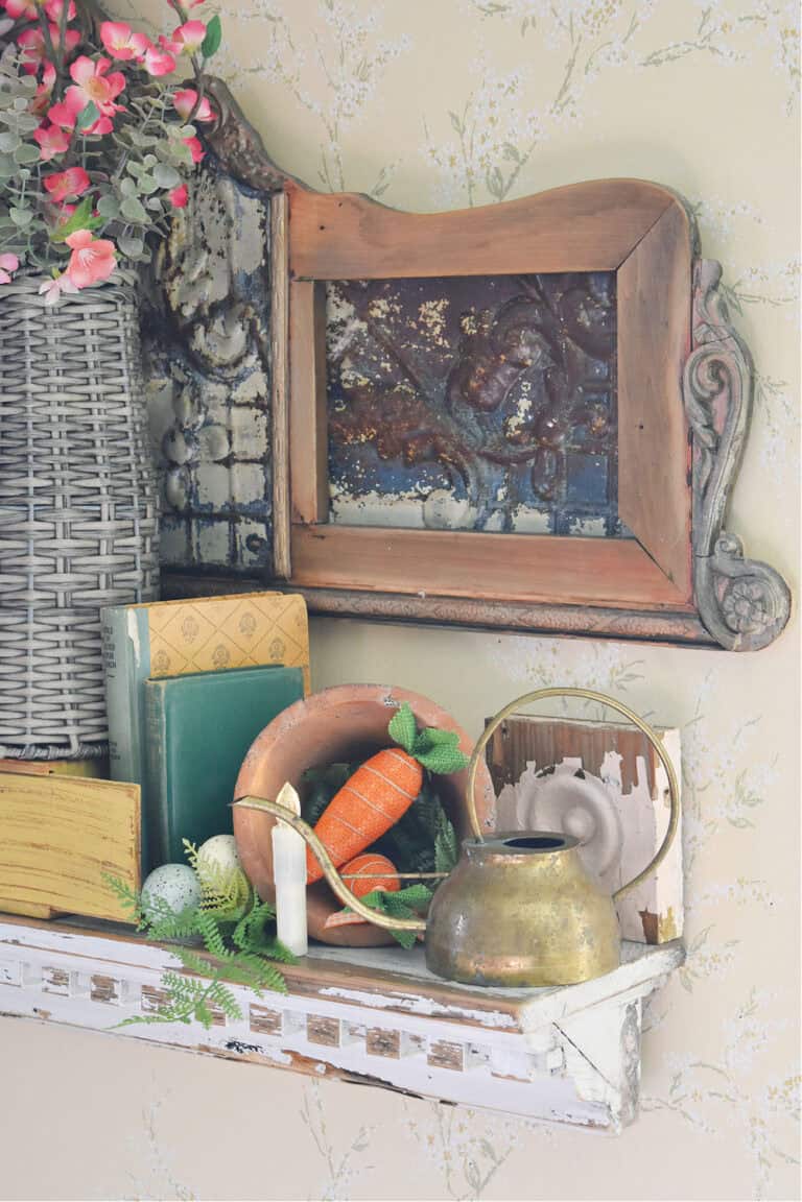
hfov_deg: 19.7
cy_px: 601
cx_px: 401
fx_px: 2306
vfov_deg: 29.2
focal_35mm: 69
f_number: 5
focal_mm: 46
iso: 1000
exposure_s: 1/60
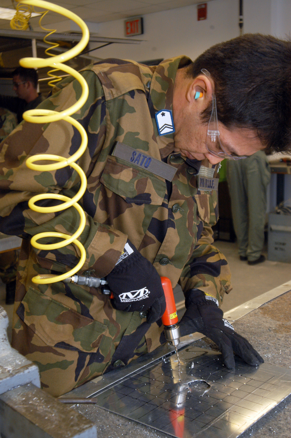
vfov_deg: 42.4
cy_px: 219
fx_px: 565
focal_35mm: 46
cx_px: 146
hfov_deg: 28.9
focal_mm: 31
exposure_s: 1/60
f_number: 5.6
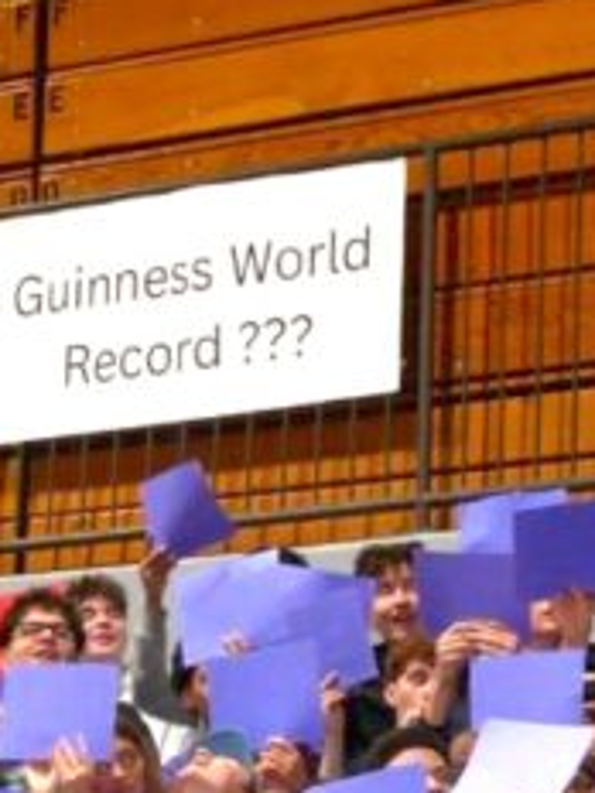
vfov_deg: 9.2
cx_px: 325
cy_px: 972
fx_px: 4859
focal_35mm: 212
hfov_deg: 7.0
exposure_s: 1/60
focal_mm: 32
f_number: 5.6
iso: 1600
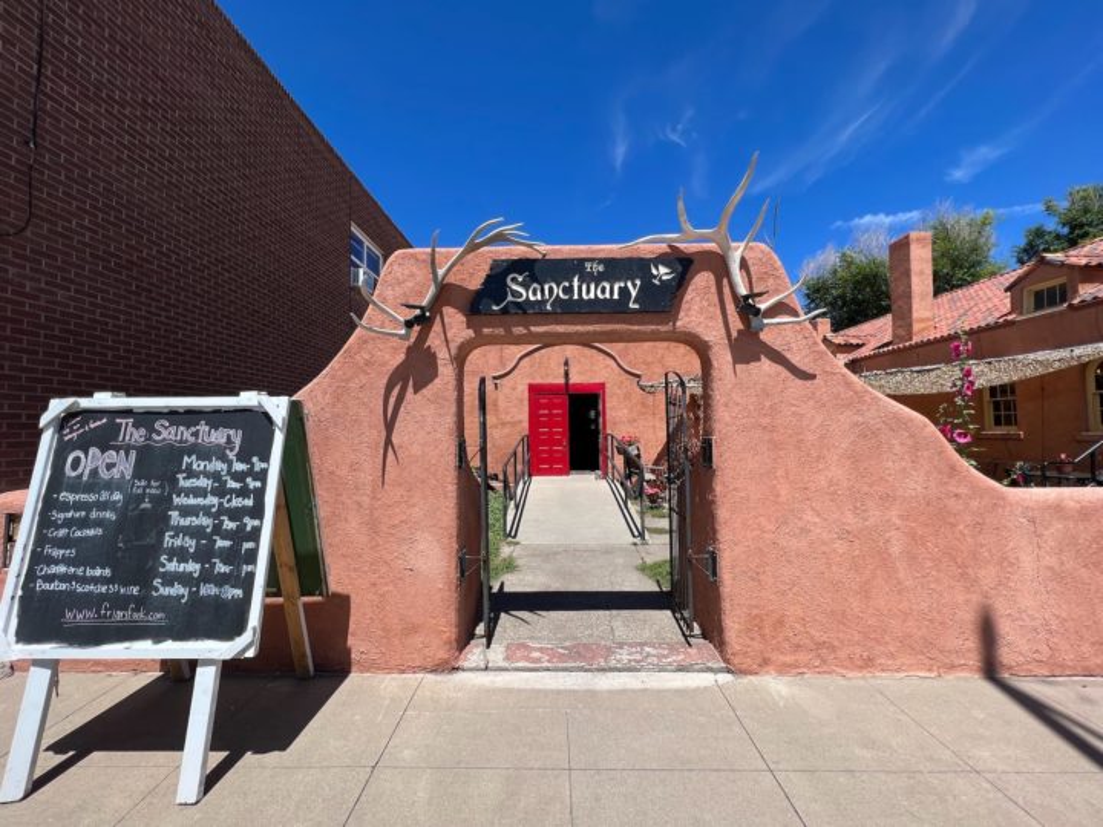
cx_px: 552
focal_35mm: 13
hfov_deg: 106.2
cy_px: 414
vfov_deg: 89.9
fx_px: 414
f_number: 1.8
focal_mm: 1.57
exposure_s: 1/1429
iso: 32
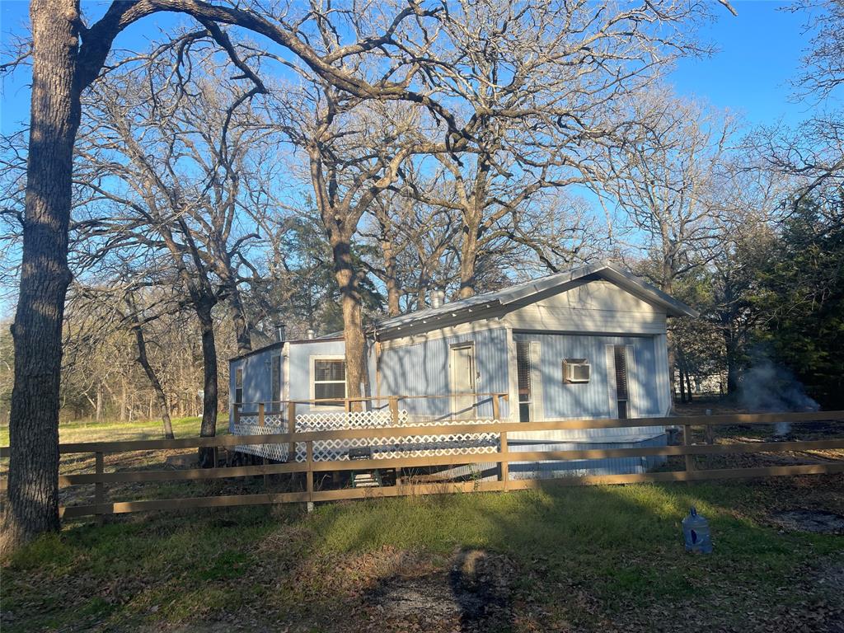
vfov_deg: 54.9
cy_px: 316
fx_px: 610
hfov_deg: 69.4
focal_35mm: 25
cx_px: 422
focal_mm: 5.1
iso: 32
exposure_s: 1/1513
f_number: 1.6
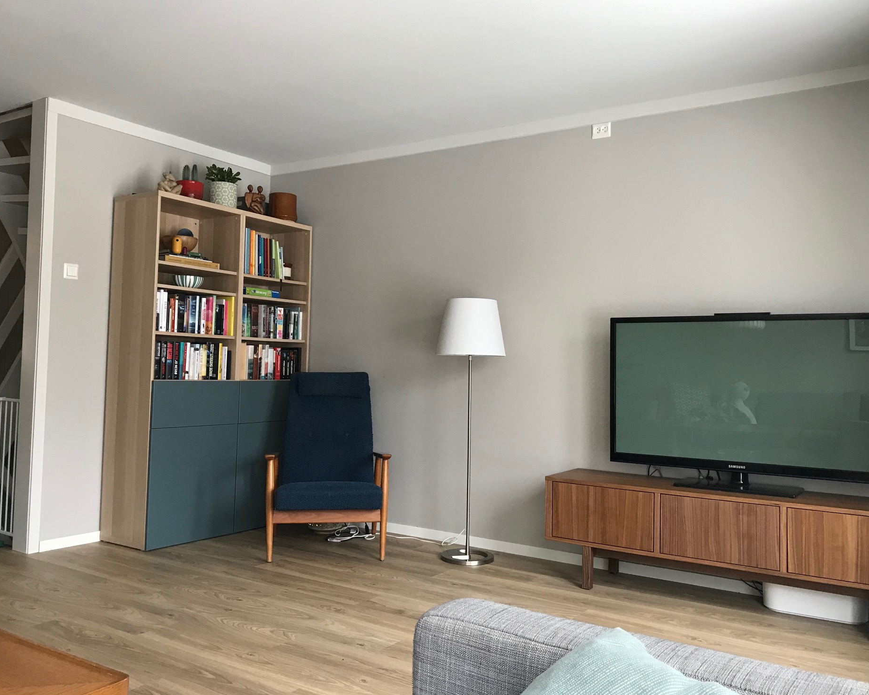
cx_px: 441
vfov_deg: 48.5
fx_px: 771
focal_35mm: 30
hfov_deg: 58.8
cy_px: 342
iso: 40
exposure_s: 1/33
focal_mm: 3.99
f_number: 1.8
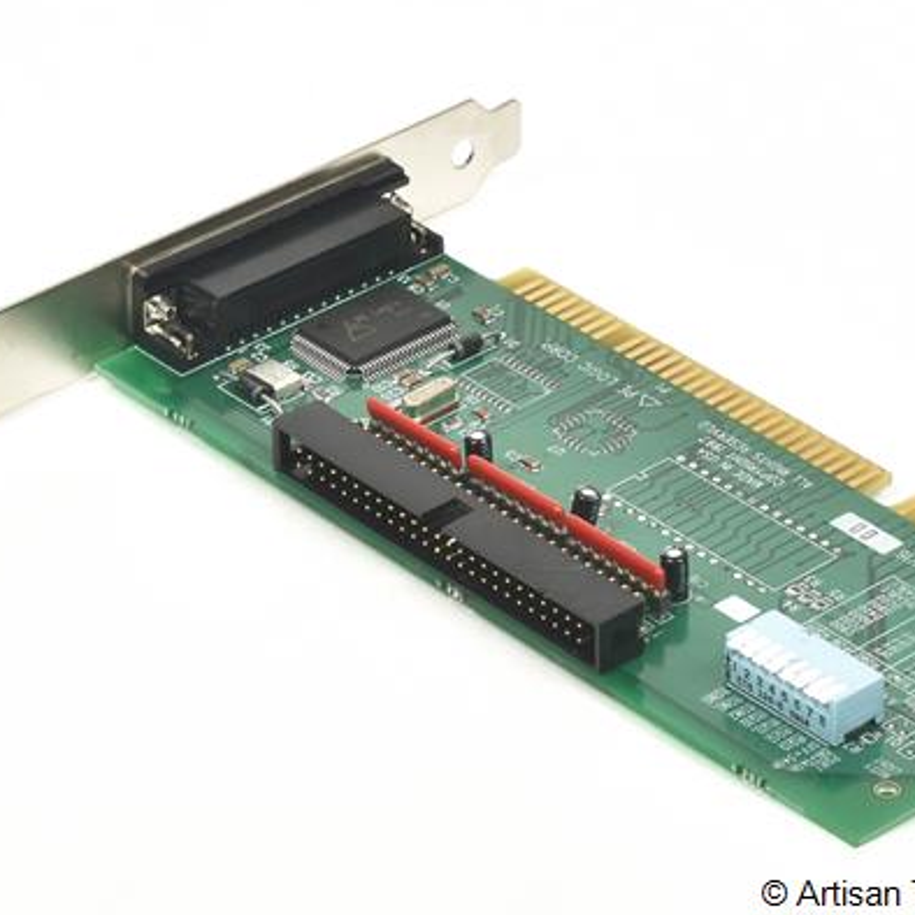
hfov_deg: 16.3
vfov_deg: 16.3
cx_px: 516
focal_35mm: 107
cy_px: 453
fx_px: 3189
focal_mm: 55
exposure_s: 1/200
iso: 200
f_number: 13
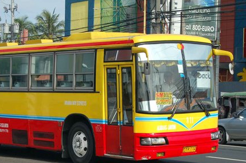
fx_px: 703
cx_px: 95
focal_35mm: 103
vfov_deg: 13.2
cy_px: 120
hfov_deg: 19.8
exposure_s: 1/1000
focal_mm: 46
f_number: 5.3
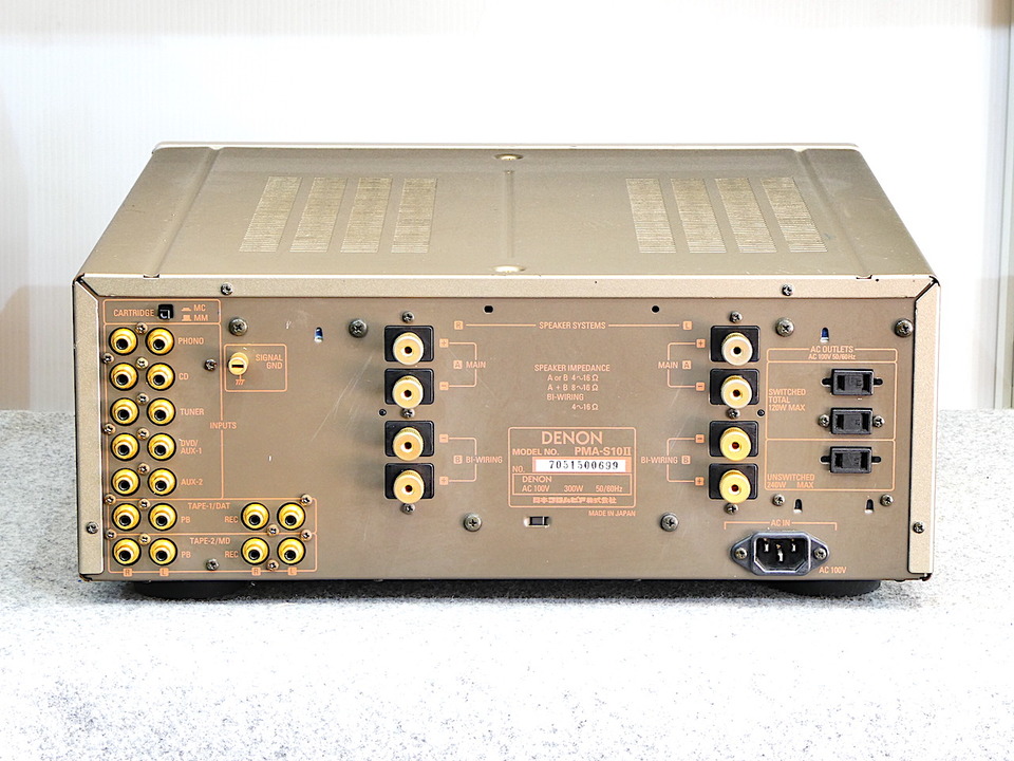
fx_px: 3632
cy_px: 380
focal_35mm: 124
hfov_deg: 15.9
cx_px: 507
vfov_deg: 12.0
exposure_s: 1/2
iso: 320
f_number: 6.3
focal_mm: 22.3
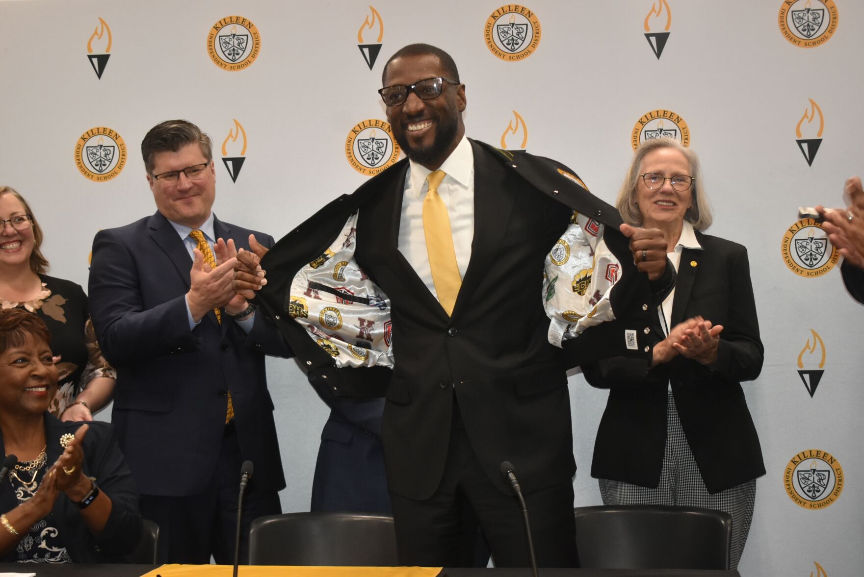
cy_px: 288
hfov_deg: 33.4
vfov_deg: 22.7
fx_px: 1441
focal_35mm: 60
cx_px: 432
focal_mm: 40
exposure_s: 1/60
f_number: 5
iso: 1600
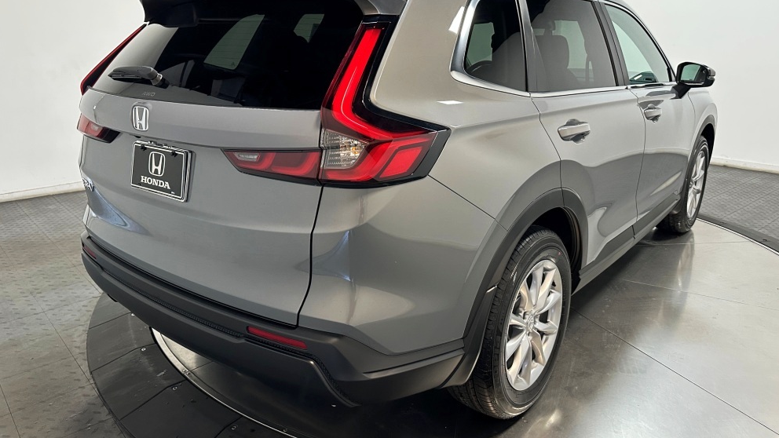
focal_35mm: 27
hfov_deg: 69.9
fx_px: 558
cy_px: 199
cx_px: 388
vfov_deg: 42.9
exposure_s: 1/60
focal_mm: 6.86
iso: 400
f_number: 1.78
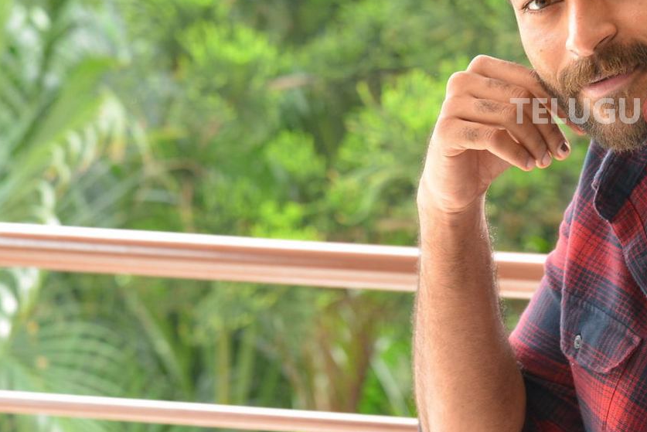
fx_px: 4172
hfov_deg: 8.8
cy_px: 87
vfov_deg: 5.9
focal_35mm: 232
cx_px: 573
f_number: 5.6
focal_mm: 120
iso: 1250
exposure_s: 1/125
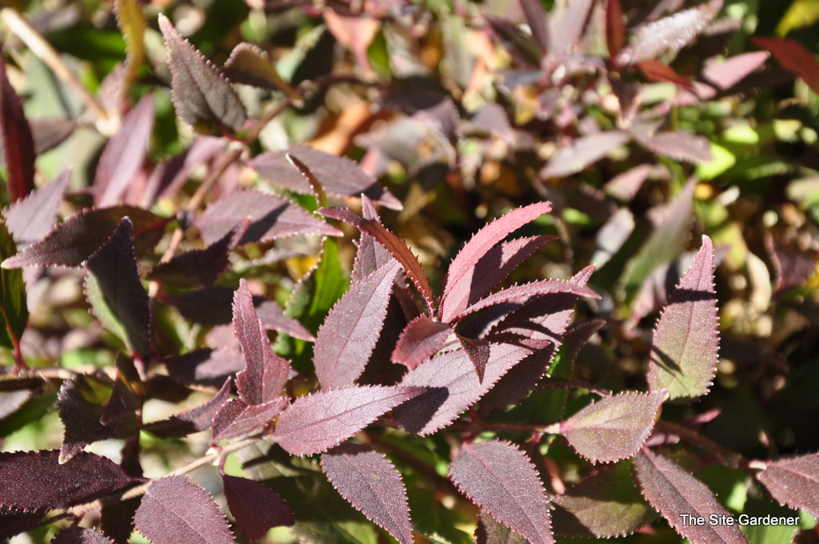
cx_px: 410
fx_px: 3579
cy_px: 272
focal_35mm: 158
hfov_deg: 13.1
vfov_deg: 8.7
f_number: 9
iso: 200
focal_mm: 105
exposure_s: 1/125
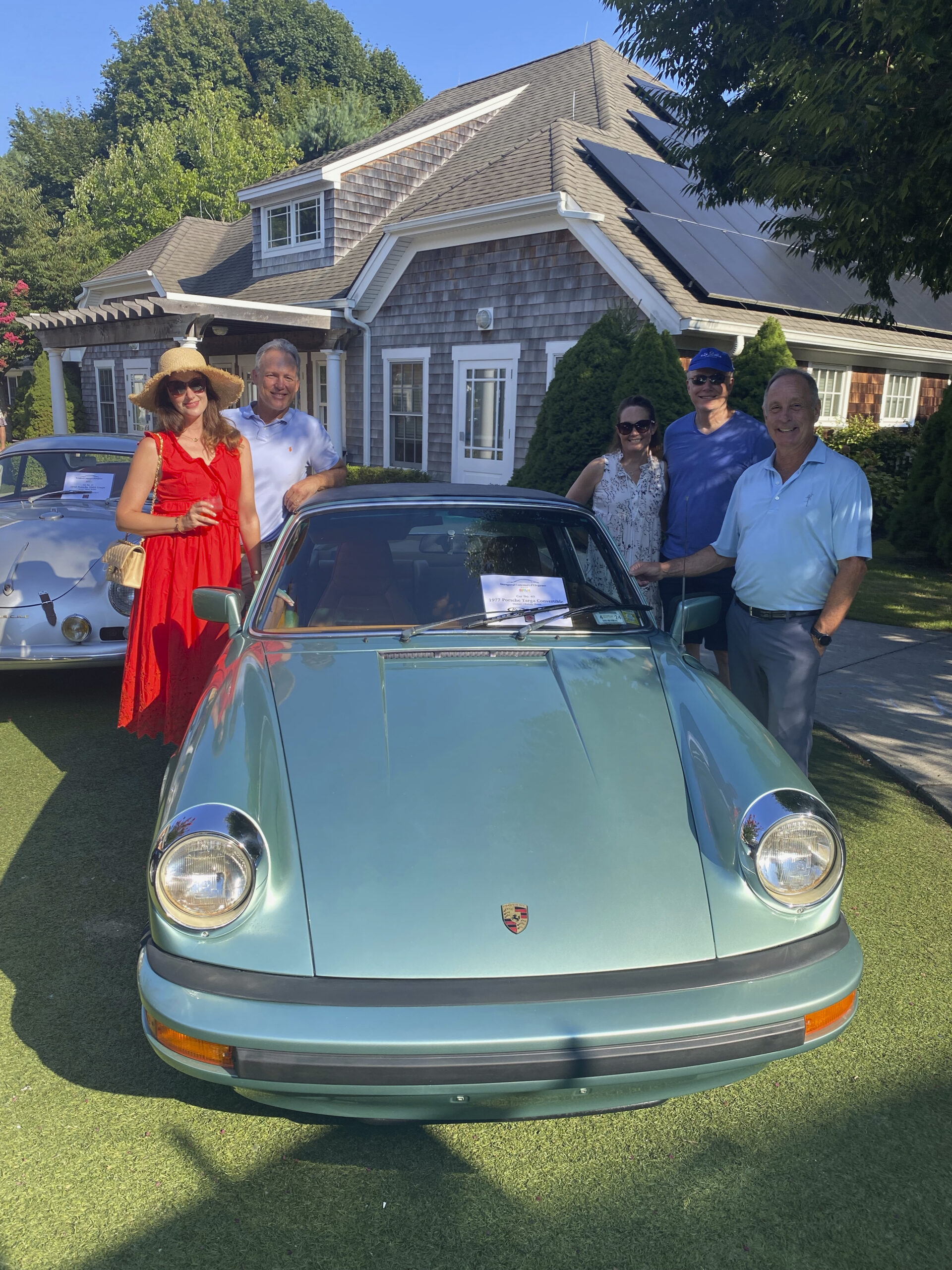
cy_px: 635
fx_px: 953
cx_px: 476
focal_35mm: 26
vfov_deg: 67.3
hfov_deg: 53.1
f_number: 1.8
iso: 32
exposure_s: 1/1103
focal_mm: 4.25
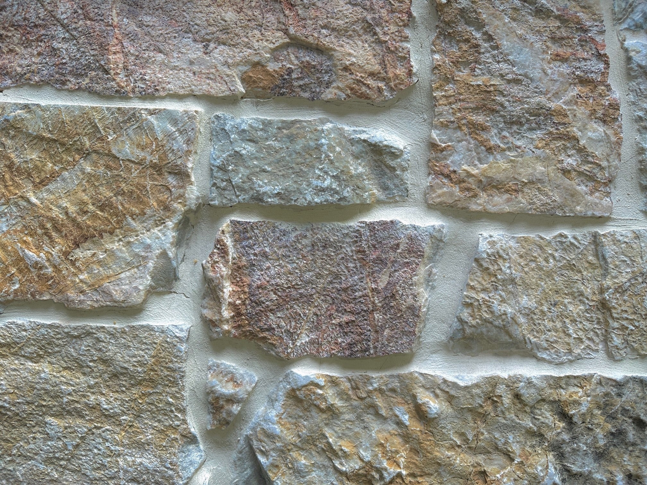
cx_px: 324
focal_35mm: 24
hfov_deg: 71.6
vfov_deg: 56.8
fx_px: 449
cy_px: 242
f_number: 1.78
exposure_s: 1/160
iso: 64
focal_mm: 6.86
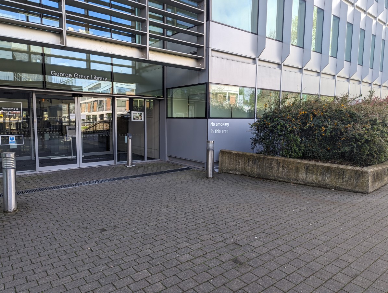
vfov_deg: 56.9
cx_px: 194
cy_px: 146
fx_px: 269
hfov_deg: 71.5
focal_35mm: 24
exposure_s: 1/288
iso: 42
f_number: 1.85
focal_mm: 6.81
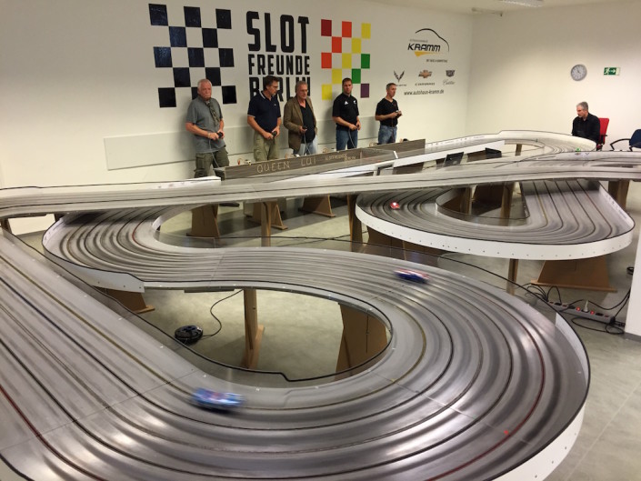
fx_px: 537
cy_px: 240
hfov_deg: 61.7
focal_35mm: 29
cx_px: 320
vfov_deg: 48.2
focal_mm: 4.15
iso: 160
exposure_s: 1/33
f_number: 2.2
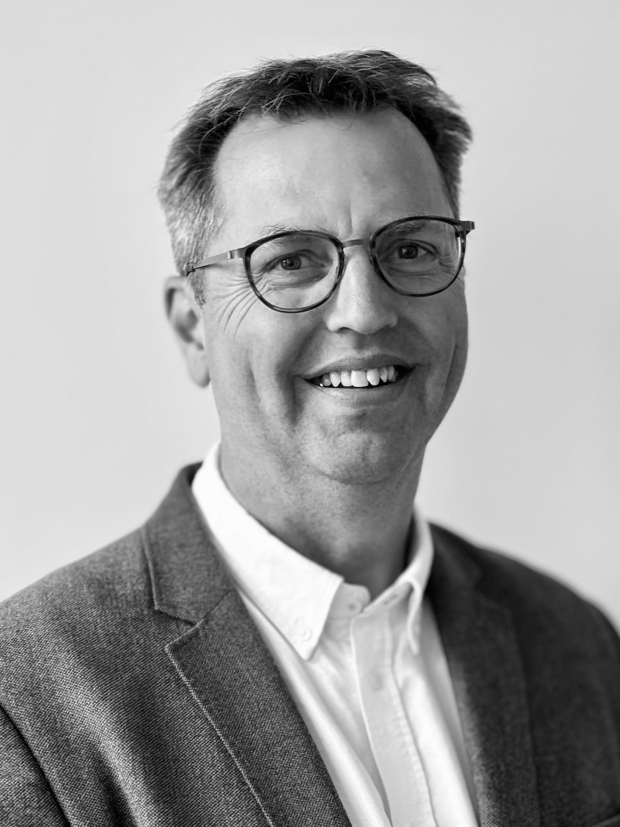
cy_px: 414
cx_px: 310
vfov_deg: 39.7
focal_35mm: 48
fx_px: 1146
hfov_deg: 30.3
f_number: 1.78
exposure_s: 1/49
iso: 80
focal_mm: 6.76
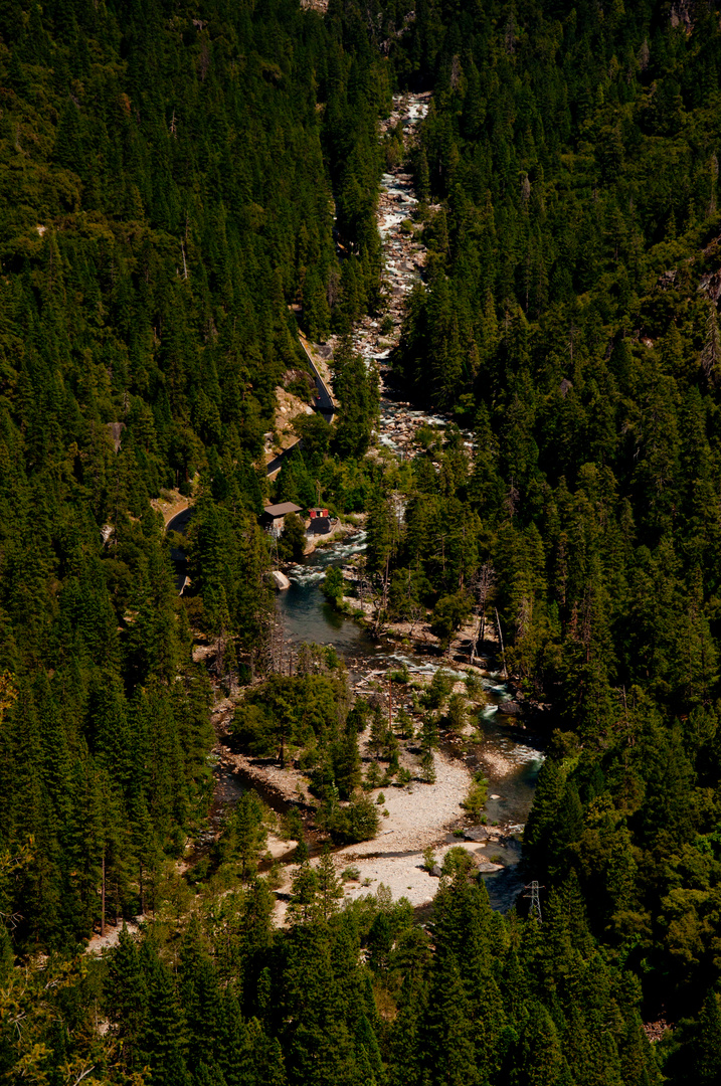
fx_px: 3615
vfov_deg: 17.1
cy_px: 543
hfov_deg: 11.4
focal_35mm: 120
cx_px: 360
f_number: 8
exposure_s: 1/4000
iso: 640
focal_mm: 80
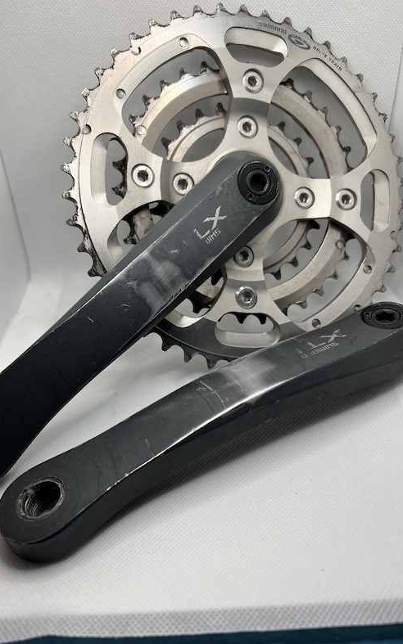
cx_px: 171
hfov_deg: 44.4
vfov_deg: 66.5
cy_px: 319
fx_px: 492
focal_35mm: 28
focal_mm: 5.7
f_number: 1.5
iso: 50
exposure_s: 1/394
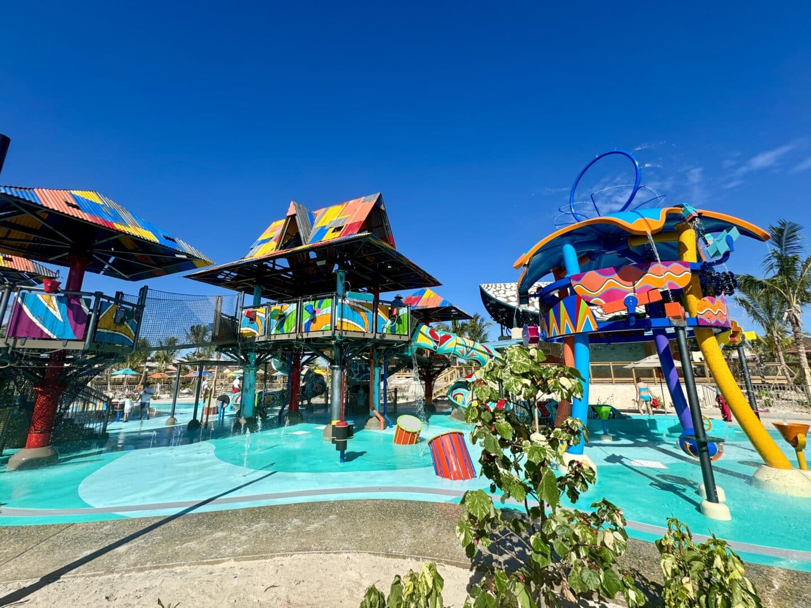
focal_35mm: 14
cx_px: 406
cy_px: 304
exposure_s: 1/2208
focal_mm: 2.22
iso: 50
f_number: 2.2
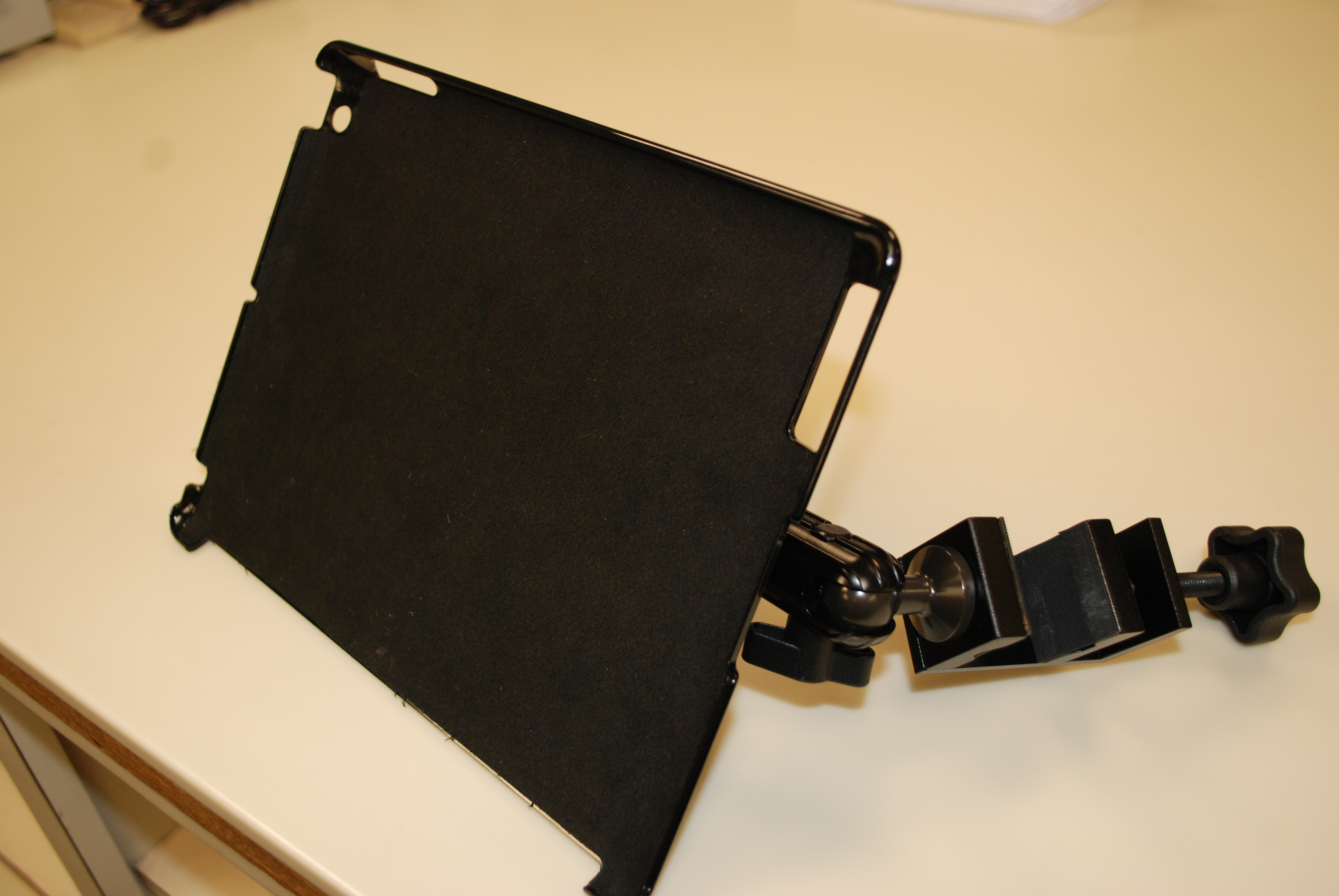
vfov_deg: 40.1
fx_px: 1229
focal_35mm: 33
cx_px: 670
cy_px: 448
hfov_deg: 57.2
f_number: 4
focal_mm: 22
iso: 400
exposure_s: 1/60
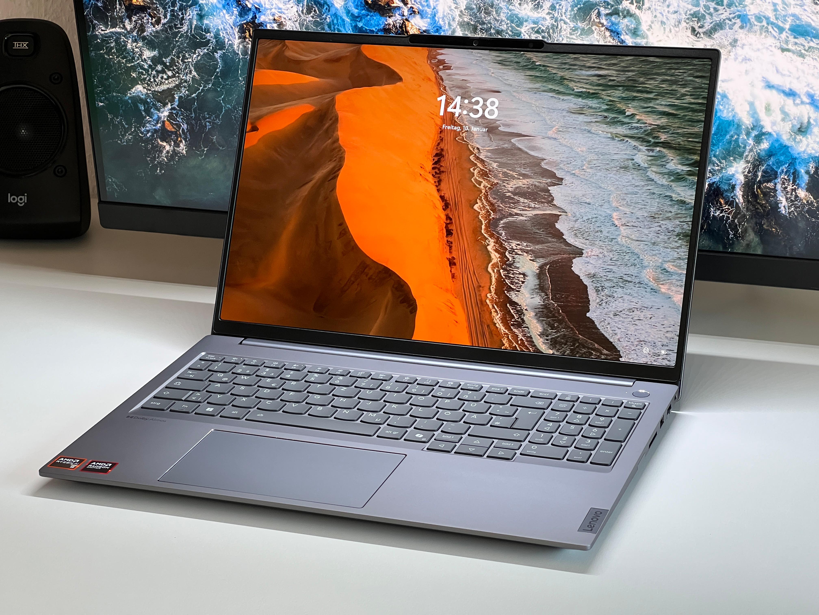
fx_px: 1822
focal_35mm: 77
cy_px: 308
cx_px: 410
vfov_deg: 19.1
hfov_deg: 25.3
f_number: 2.8
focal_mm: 9
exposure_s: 1/99
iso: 160
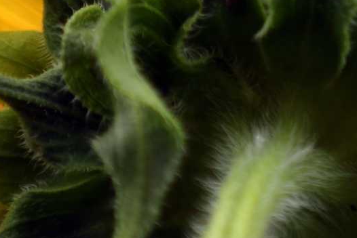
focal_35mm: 1168
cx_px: 286
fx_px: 11585
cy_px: -44
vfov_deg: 1.2
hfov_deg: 1.8
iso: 500
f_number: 4
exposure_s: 1/1250
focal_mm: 200
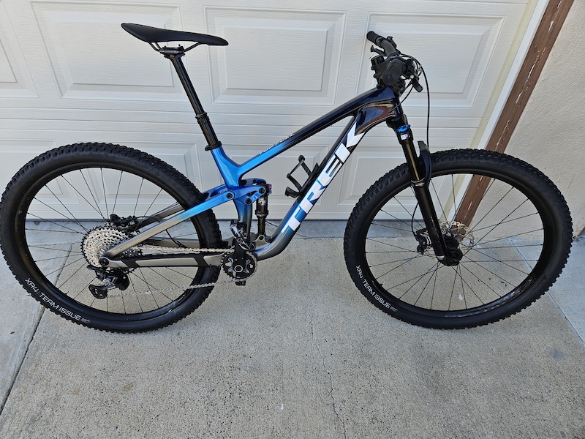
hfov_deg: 73.9
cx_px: 292
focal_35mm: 23
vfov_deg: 58.9
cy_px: 220
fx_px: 389
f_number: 1.8
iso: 25
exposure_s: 1/267
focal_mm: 5.4
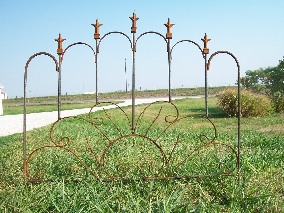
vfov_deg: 39.7
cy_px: 106
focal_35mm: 36
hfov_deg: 51.4
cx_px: 142
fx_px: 295
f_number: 4.8
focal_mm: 6
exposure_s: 1/320
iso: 80
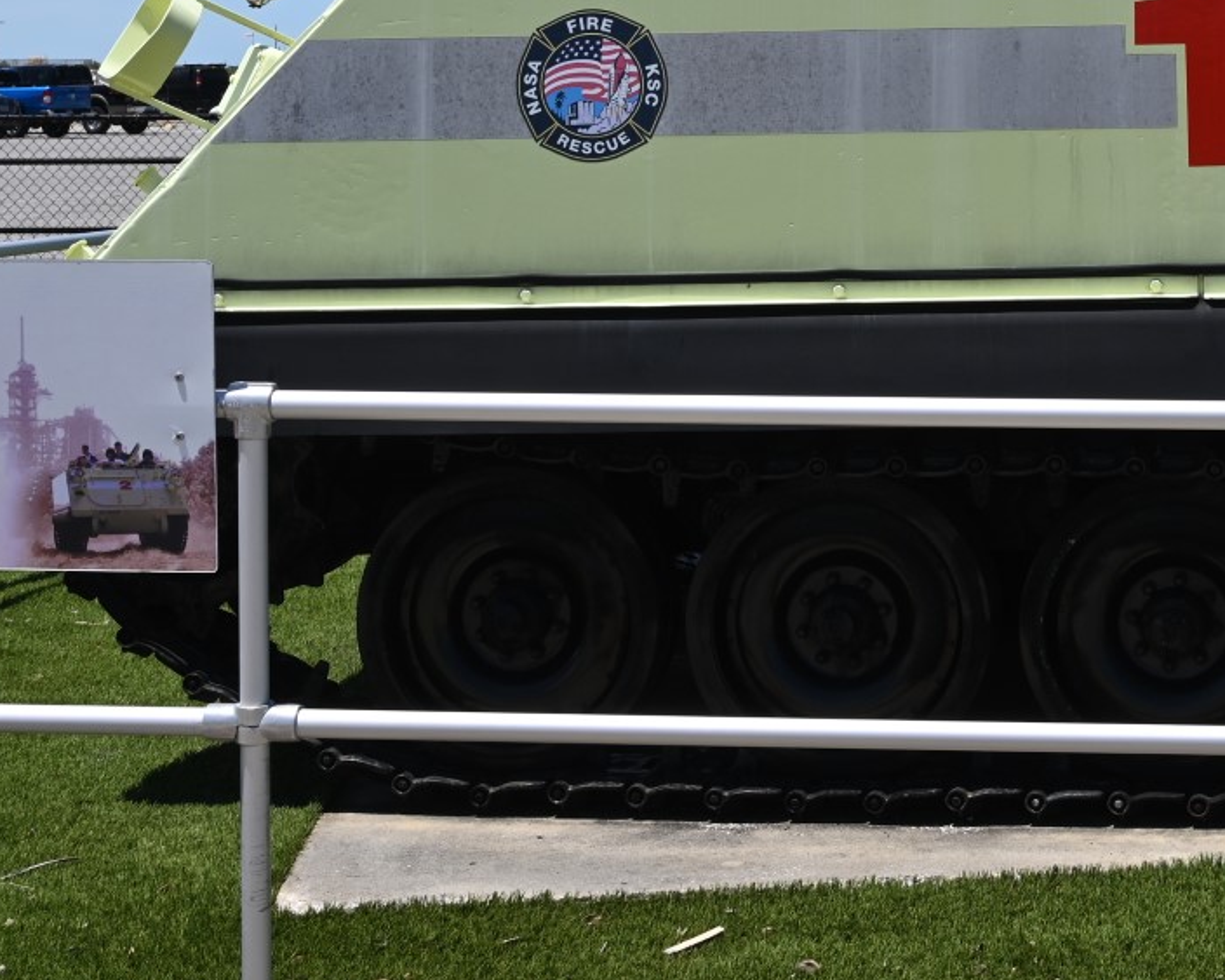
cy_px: 49
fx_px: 2900
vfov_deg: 18.8
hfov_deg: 22.7
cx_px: 1289
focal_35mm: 80
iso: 200
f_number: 10
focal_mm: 37
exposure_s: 1/400
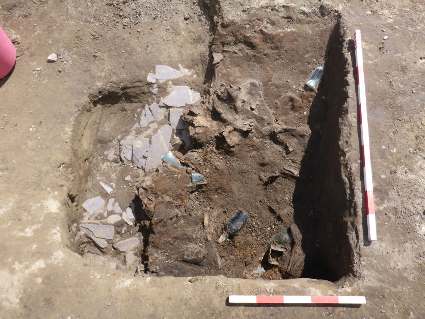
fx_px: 344
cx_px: 212
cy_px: 160
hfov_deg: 63.4
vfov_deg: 49.7
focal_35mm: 28
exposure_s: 1/800
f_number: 3.3
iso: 100
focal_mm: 4.9
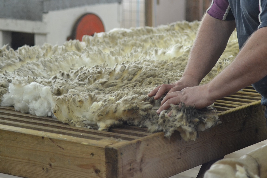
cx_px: 134
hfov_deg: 16.7
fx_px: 912
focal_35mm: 123
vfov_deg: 11.1
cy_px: 89
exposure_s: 1/125
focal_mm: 82
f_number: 4
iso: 1400
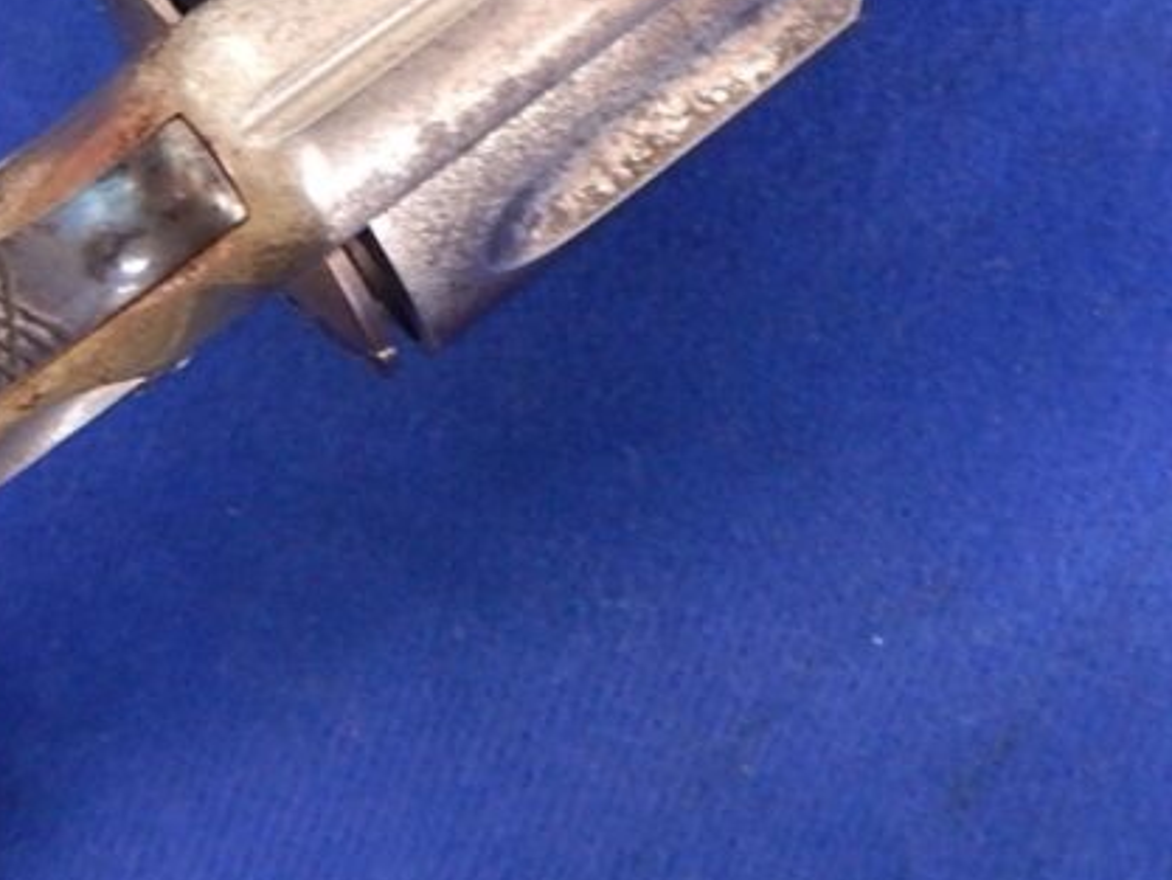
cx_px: 635
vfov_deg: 24.5
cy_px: -180
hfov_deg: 35.5
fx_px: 1829
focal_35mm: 54
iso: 400
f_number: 3
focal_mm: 4
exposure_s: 1/13
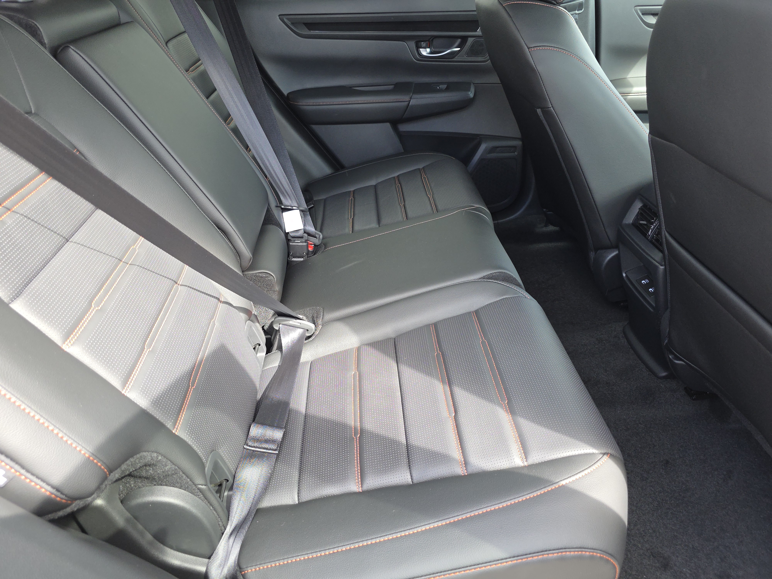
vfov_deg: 58.9
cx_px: 386
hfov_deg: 73.9
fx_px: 513
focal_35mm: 23
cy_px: 290
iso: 100
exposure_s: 1/180
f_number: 1.7
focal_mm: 6.3
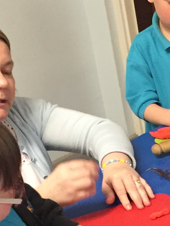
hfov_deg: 12.2
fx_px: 766
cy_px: 249
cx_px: 242
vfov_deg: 16.3
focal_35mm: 117
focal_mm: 4.15
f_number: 2.2
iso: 250
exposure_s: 1/33
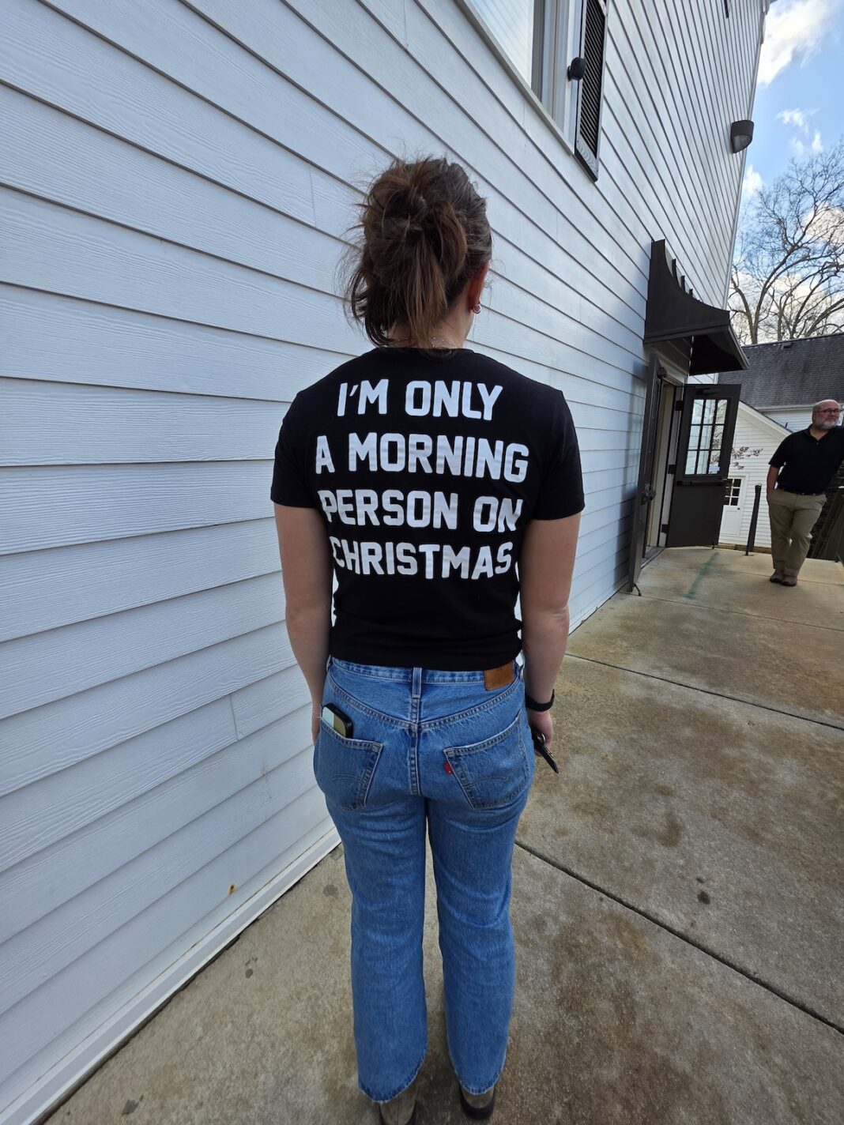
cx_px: 422
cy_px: 562
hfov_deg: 89.9
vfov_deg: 106.2
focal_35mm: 13
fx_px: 423
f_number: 1.9
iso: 40
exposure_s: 1/416
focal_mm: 2.2
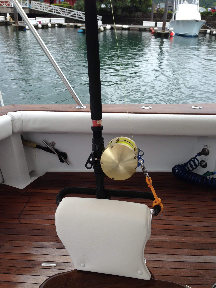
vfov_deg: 55.4
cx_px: 108
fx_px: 275
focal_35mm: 33
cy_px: 144
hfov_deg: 42.9
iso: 50
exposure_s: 1/809
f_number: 2.4
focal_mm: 4.12
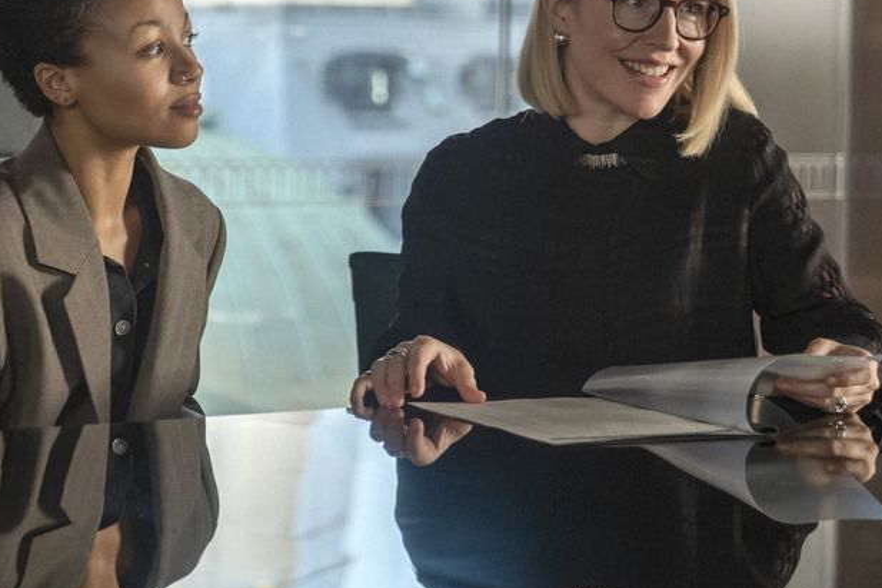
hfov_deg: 23.1
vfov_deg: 15.5
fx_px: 2155
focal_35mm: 88
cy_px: 238
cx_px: 366
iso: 1250
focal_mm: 53
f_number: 2.8
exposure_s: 1/320
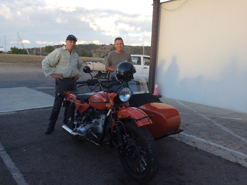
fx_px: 228
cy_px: 92
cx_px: 124
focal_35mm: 32
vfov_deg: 44.1
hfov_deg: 56.9
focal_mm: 3.3
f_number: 2.4
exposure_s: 1/165
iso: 32
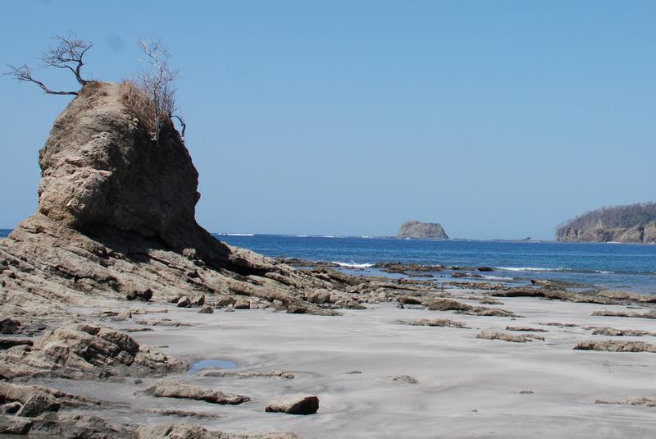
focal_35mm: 36
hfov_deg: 53.1
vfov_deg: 36.9
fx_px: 657
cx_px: 328
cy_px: 220
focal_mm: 24
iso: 100
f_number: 9
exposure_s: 1/320
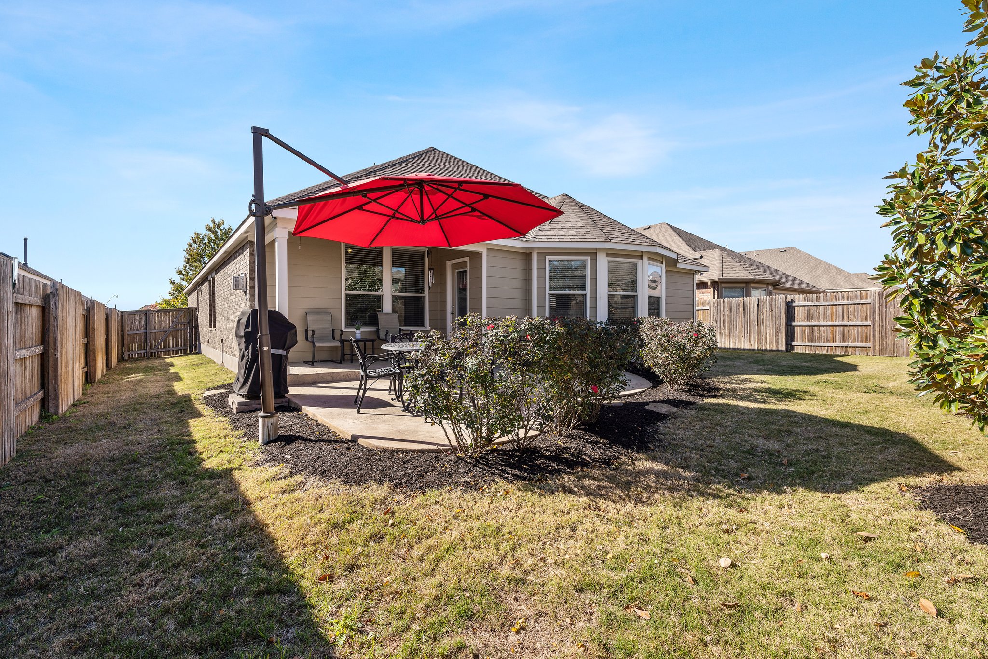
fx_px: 439
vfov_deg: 73.8
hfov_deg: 96.7
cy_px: 330
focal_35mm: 16
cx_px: 494
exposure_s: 1/125
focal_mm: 16
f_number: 8
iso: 100
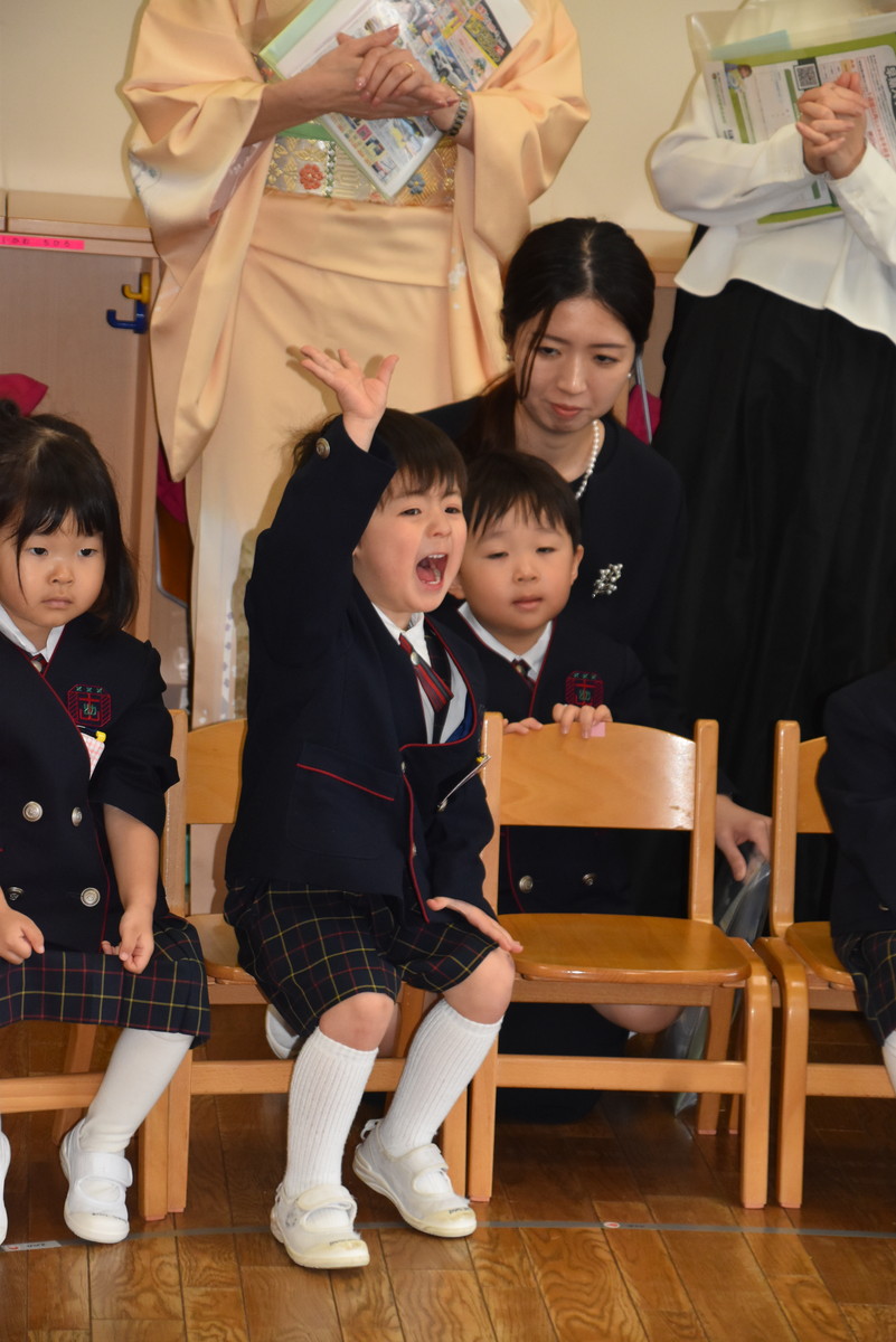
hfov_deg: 11.4
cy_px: 671
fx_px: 4476
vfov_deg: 17.1
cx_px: 448
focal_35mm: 120
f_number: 5.3
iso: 1250
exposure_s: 1/125
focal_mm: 80
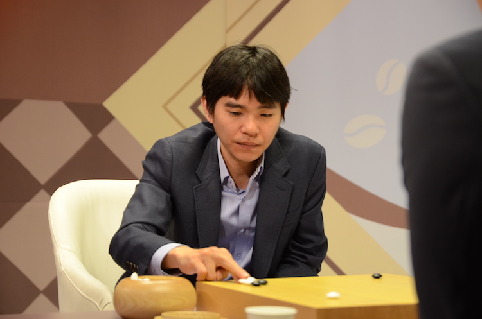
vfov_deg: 18.1
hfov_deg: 27.0
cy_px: 160
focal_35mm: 75
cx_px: 241
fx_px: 1002
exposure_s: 1/100
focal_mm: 50
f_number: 3.2
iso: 640
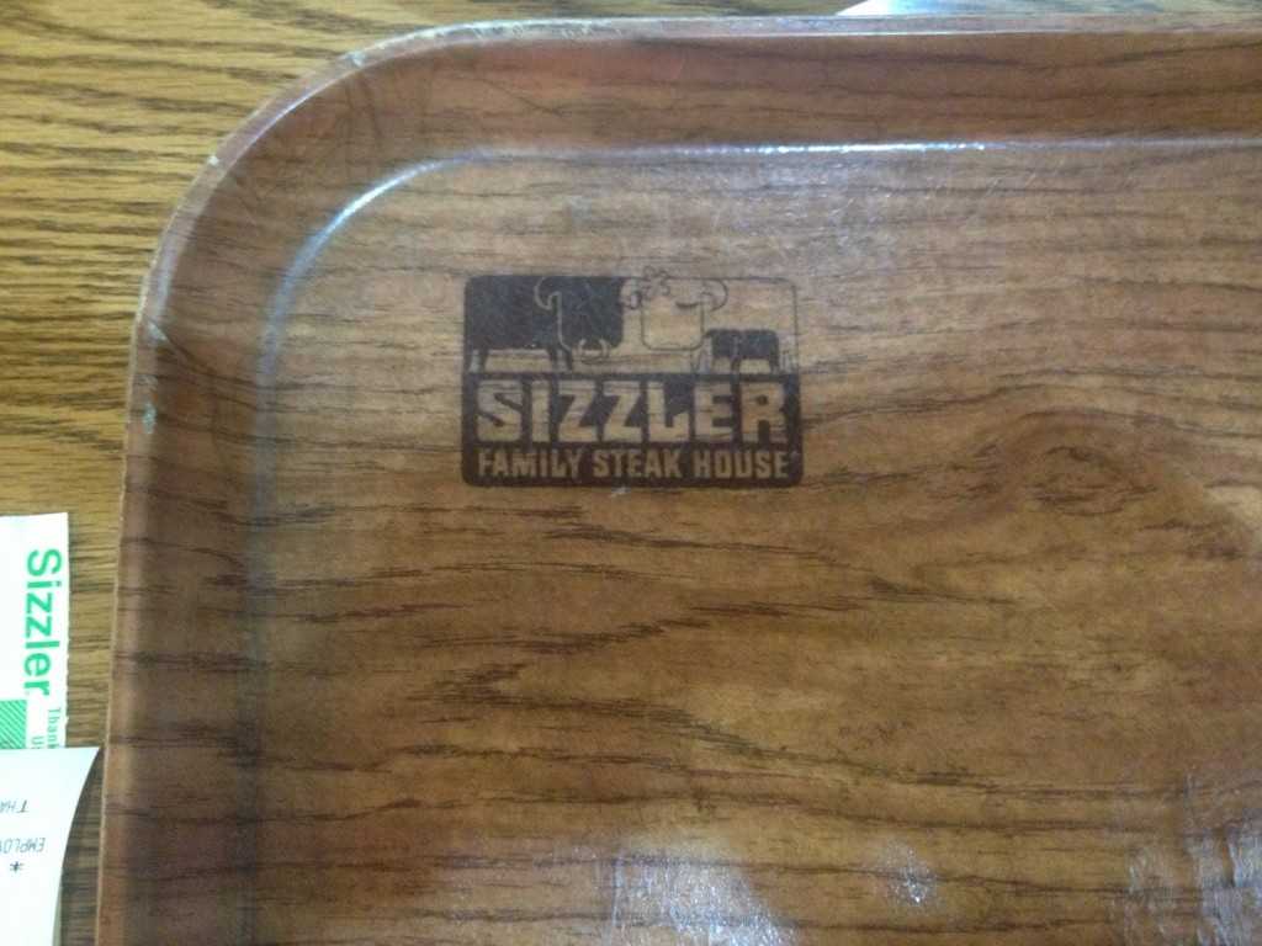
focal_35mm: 35
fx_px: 1276
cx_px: 631
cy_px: 473
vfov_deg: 40.7
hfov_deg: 52.6
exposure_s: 1/15
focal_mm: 4.28
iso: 500
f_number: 2.4
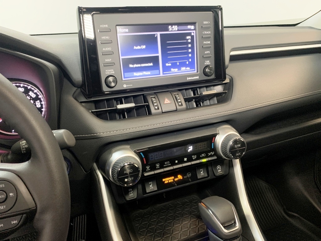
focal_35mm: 26
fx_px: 241
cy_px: 120
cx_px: 160
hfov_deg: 67.3
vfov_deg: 53.1
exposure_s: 1/30
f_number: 1.8
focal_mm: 4.25
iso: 640
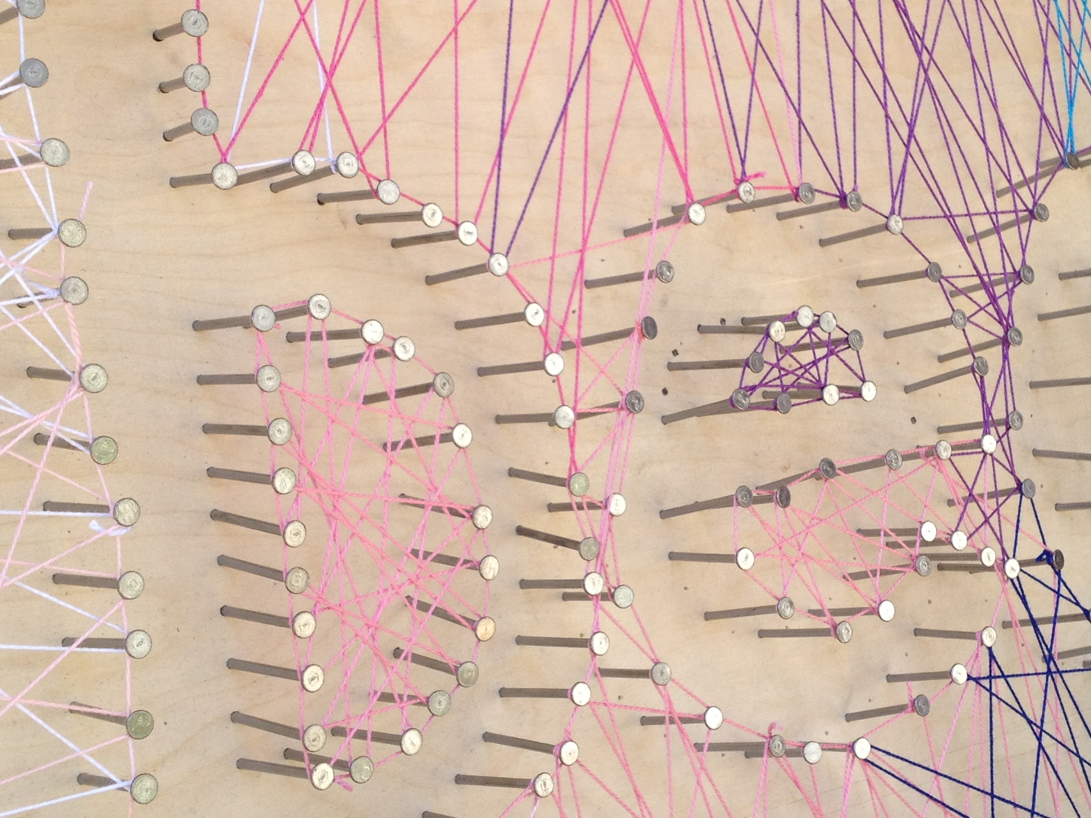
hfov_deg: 28.8
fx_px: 2112
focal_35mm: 67
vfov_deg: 21.9
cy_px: 410
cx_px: 690
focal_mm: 4.28
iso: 64
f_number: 2.4
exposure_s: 1/394
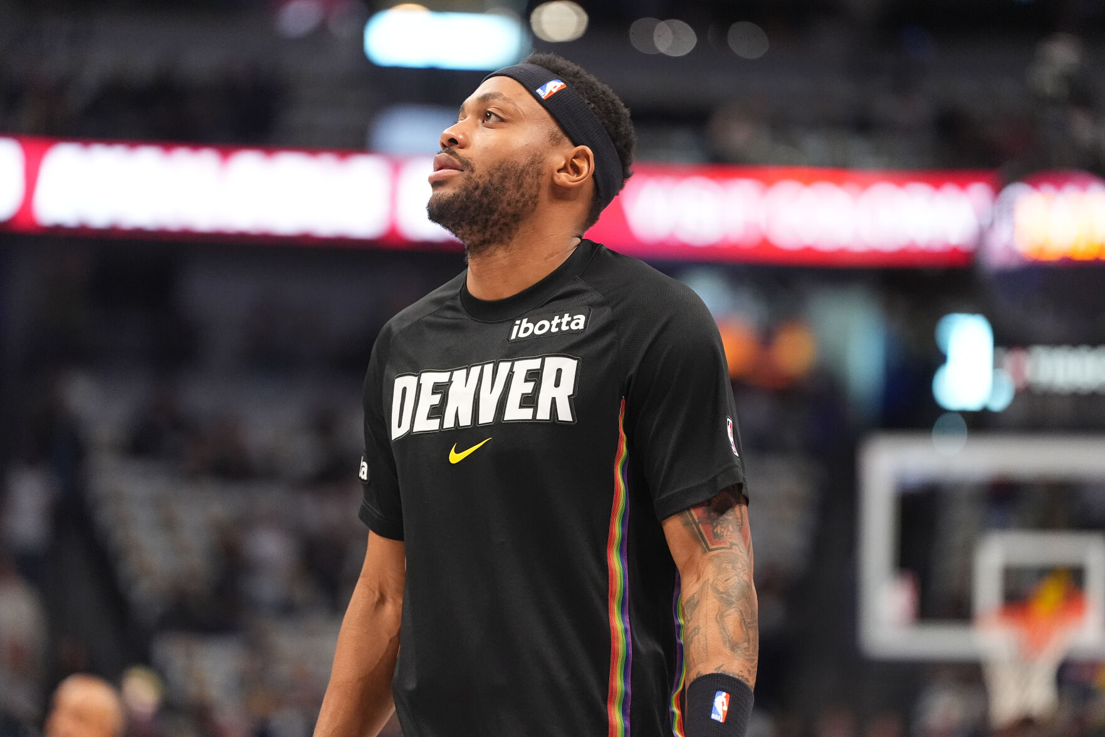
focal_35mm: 191
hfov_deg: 10.8
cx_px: 552
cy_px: 368
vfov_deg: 7.2
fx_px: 5862
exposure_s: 1/1600
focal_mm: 191
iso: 5000
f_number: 3.2
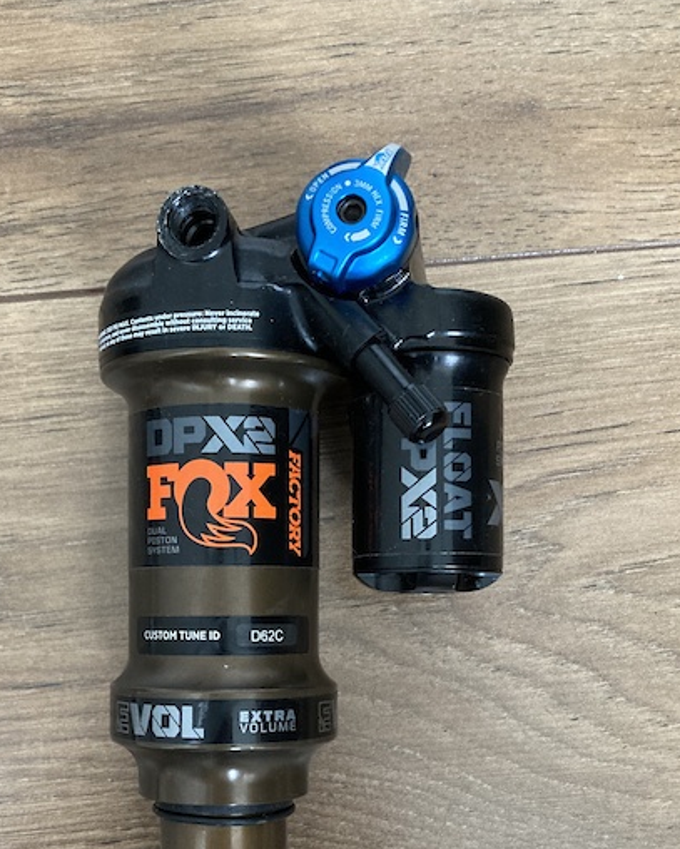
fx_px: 1081
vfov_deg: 42.0
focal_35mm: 43
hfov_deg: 34.8
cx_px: 269
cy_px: 597
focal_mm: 3.99
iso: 400
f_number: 1.8
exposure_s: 1/40
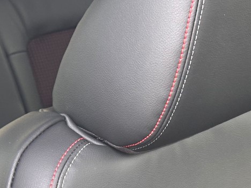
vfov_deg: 14.0
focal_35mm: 105
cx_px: 232
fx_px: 761
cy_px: 171
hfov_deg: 18.4
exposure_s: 1/60
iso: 200
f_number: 1.78
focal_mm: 6.86
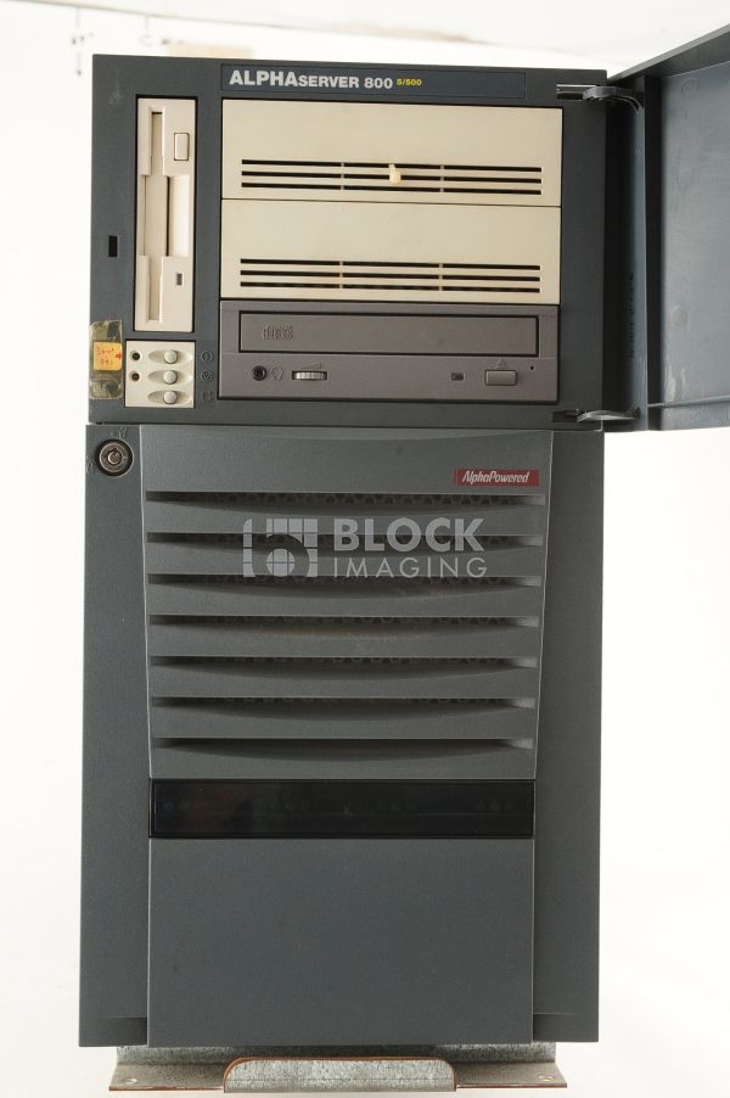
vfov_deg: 39.6
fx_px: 1523
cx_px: 365
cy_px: 549
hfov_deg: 27.0
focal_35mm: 50
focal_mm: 50
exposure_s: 1/160
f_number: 9
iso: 1600
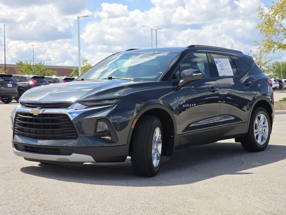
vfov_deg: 21.3
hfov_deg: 28.2
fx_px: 570
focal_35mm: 69
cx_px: 143
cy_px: 108
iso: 50
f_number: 2.4
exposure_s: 1/1864
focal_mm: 7.9
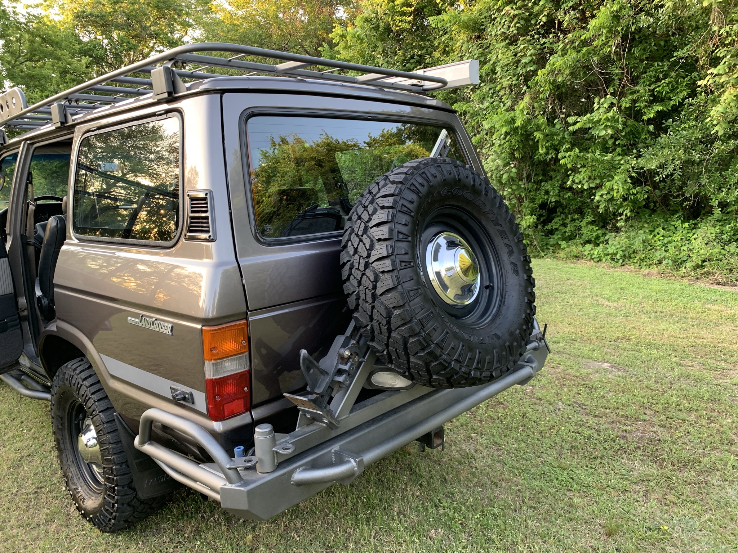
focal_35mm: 26
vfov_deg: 53.1
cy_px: 276
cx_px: 369
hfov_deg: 67.3
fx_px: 554
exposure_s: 1/92
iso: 100
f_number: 1.8
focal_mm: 4.25
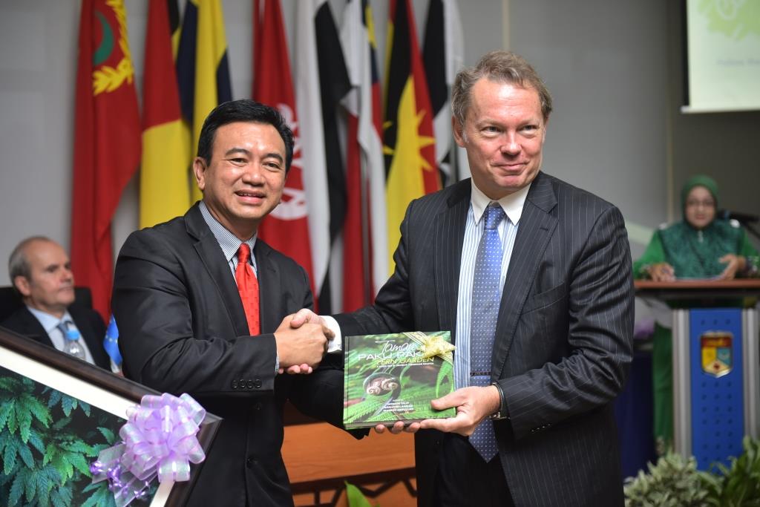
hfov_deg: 30.5
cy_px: 254
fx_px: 1393
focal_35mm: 66
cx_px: 380
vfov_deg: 20.6
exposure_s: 1/200
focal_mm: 66
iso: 400
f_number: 3.2
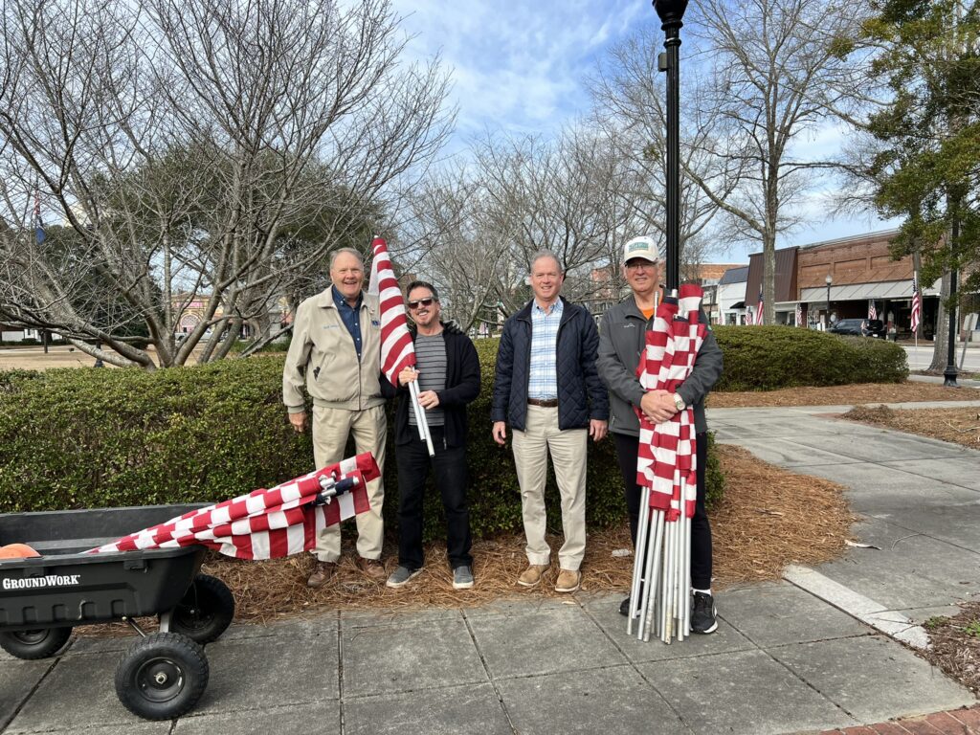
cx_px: 490
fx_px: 736
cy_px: 368
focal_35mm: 26
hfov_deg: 67.3
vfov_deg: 53.1
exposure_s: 1/1412
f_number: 1.5
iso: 50
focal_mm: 5.7
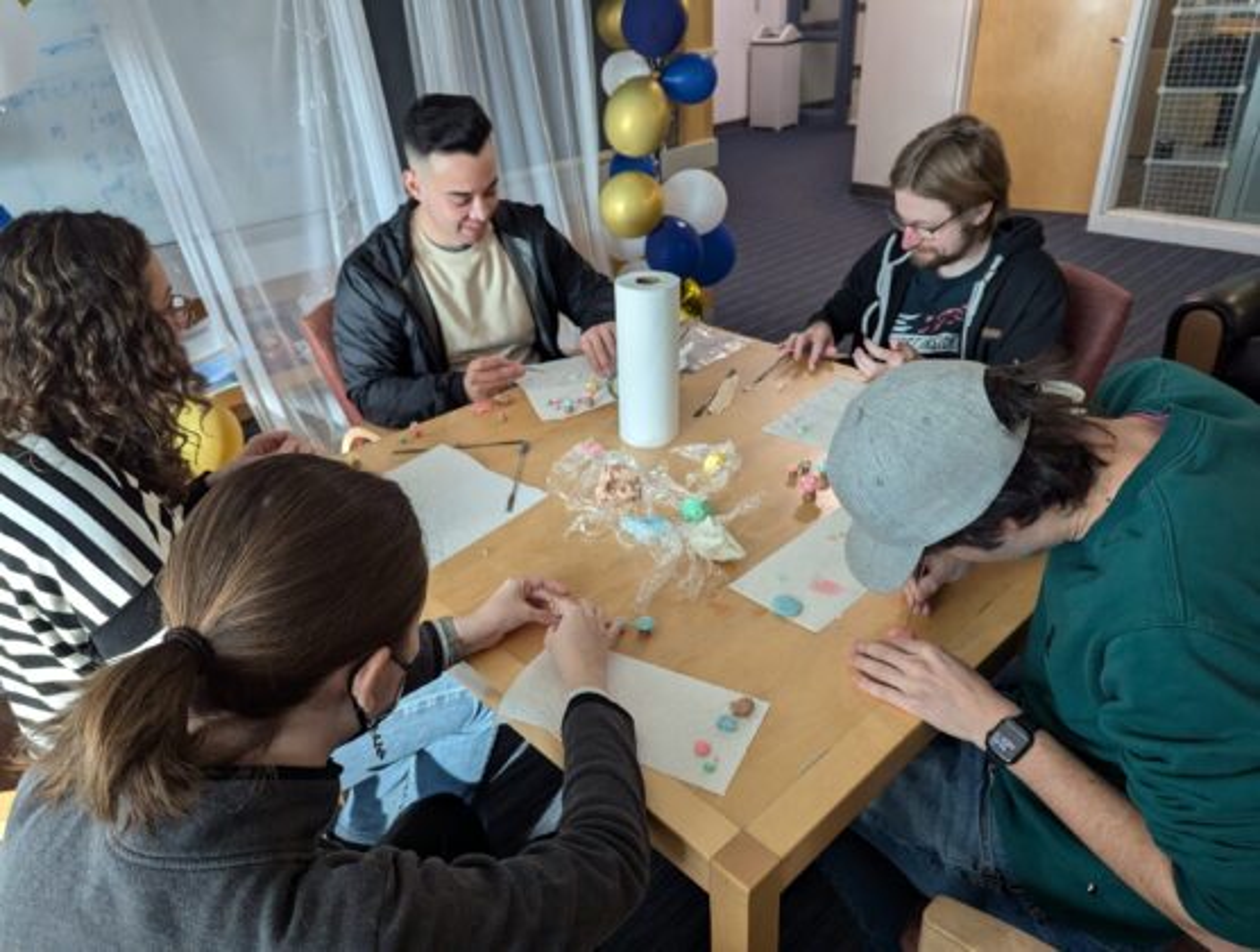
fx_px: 876
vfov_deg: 57.0
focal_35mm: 24
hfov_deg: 71.5
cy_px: 476
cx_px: 630
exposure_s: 1/159
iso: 544
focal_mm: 6.81
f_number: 1.85
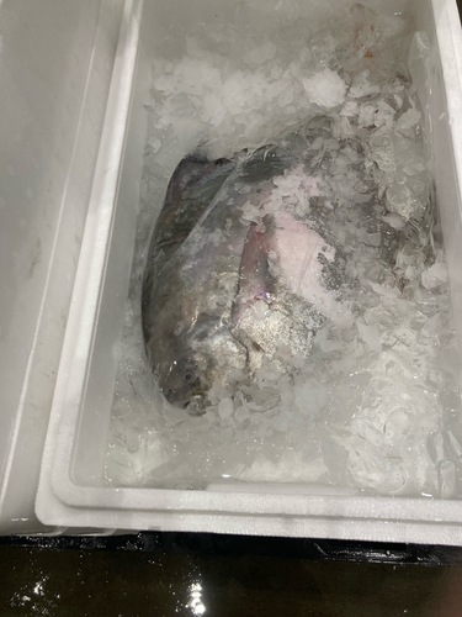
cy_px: 308
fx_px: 498
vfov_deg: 63.4
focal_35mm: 28
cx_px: 231
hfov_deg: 49.7
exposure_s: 1/121
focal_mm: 3.99
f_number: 1.8
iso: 80
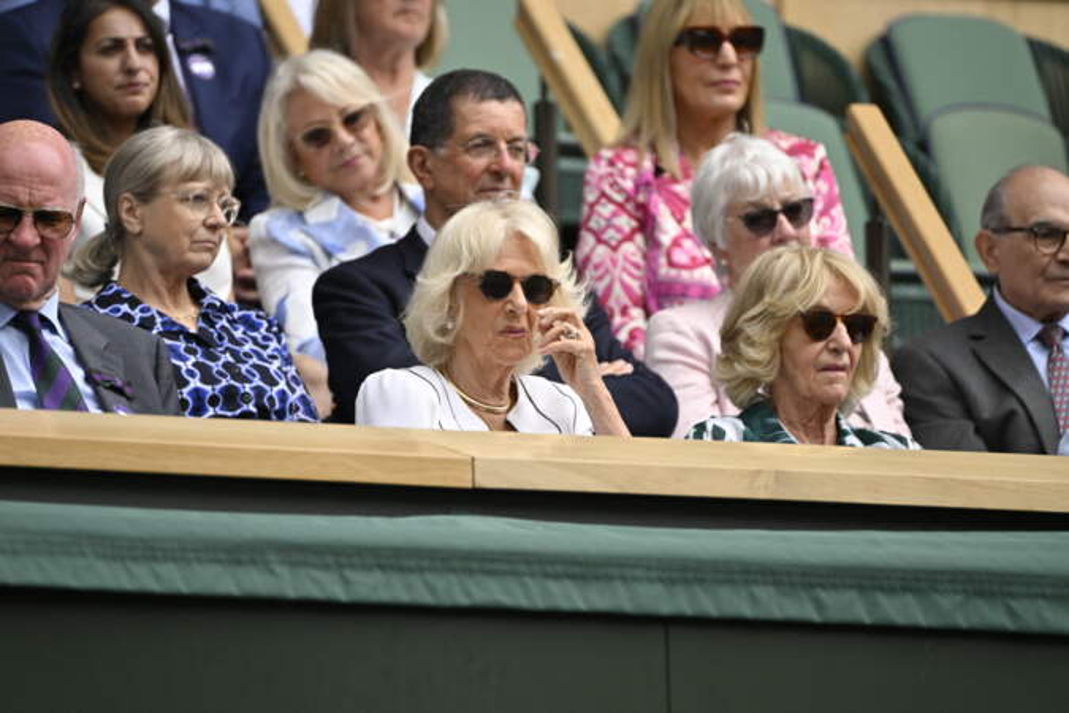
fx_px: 16628
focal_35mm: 560
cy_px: 356
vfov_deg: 2.5
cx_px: 534
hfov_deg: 3.7
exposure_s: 1/2000
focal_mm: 560
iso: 1250
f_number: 5.6
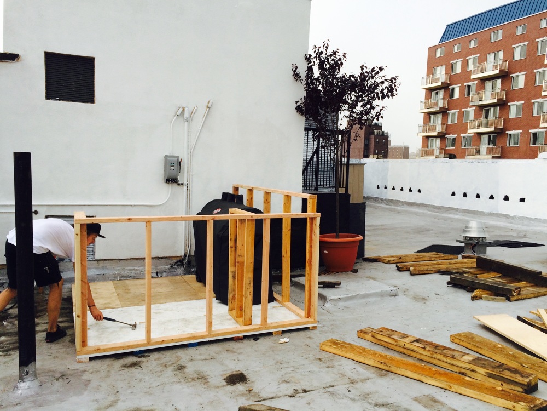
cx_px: 274
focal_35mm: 29
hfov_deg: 61.7
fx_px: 458
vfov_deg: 48.2
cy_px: 206
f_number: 2.2
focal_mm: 4.15
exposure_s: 1/120
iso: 40
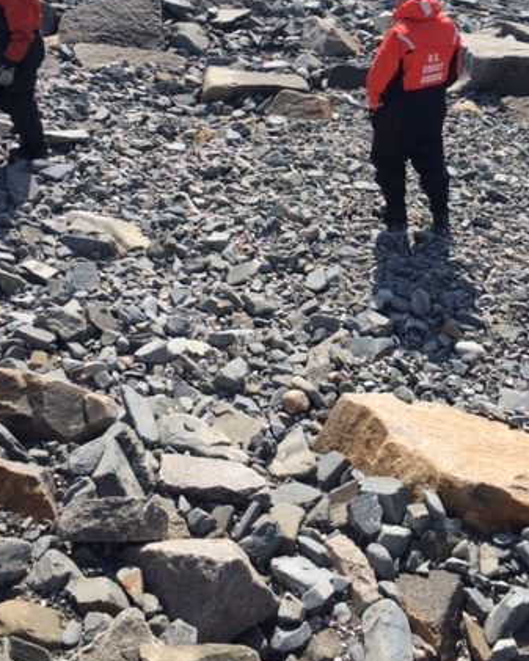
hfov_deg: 34.6
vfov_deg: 41.7
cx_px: 353
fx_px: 841
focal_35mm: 43
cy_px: 168
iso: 32
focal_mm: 4.15
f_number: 2.2
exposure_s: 1/2564
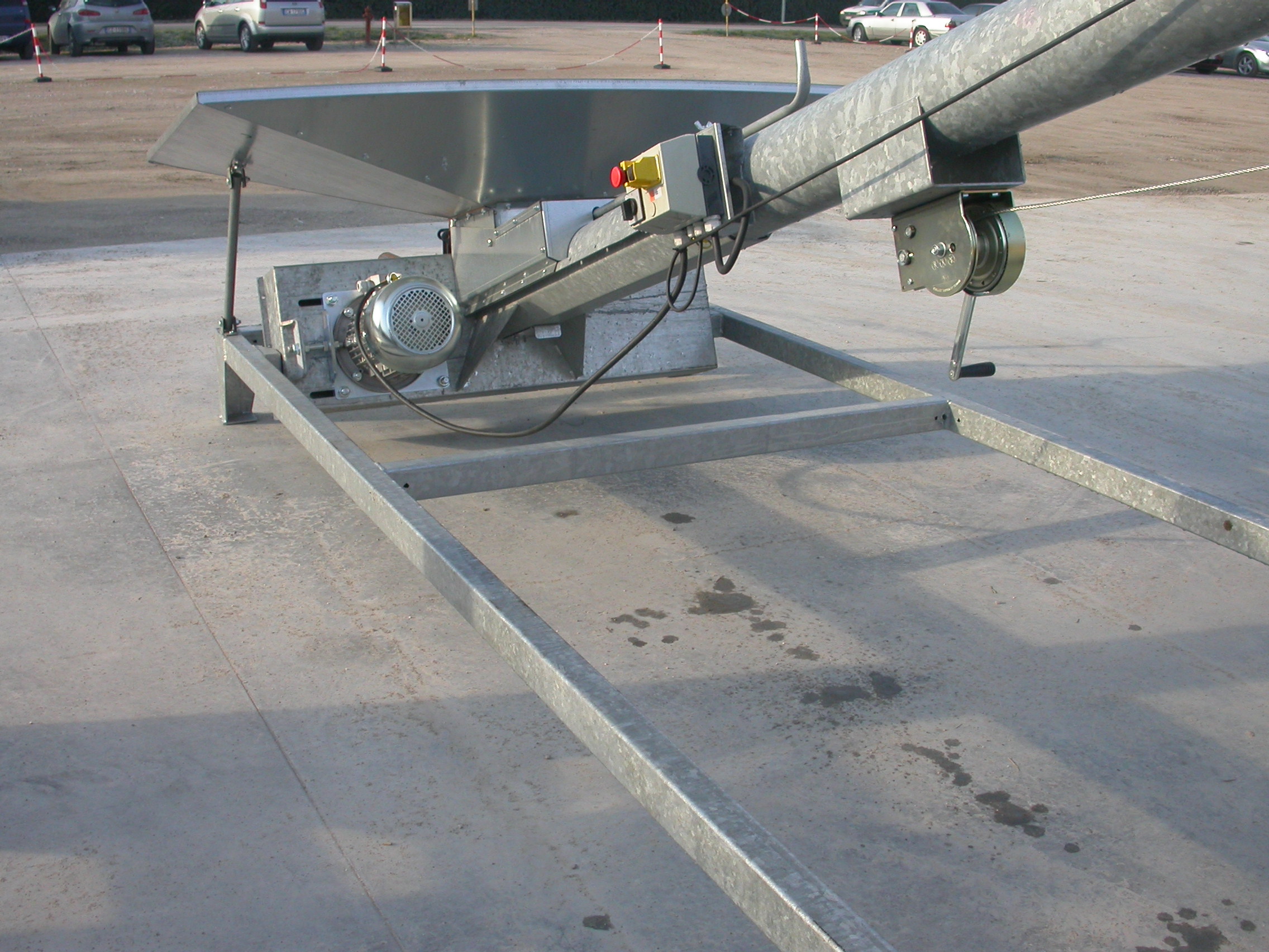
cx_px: 634
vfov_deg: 37.7
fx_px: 1393
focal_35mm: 38
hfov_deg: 49.0
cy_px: 476
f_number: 6
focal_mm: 7.85
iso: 100
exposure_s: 1/217
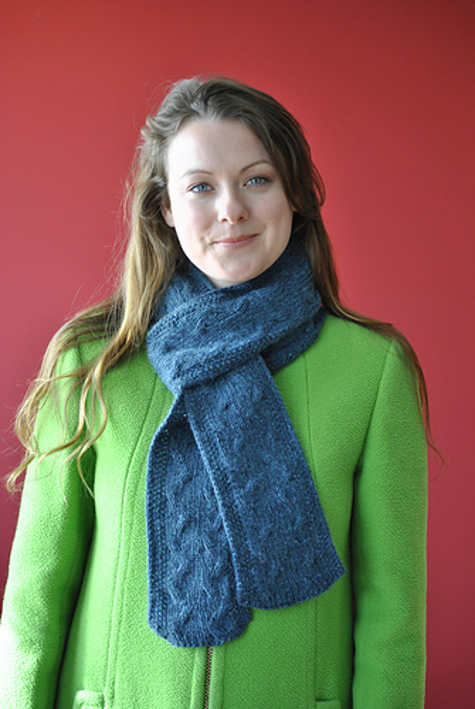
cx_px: 238
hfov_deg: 13.1
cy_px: 354
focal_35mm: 105
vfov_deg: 19.4
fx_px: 2071
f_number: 4.2
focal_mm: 70
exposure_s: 1/125
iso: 400
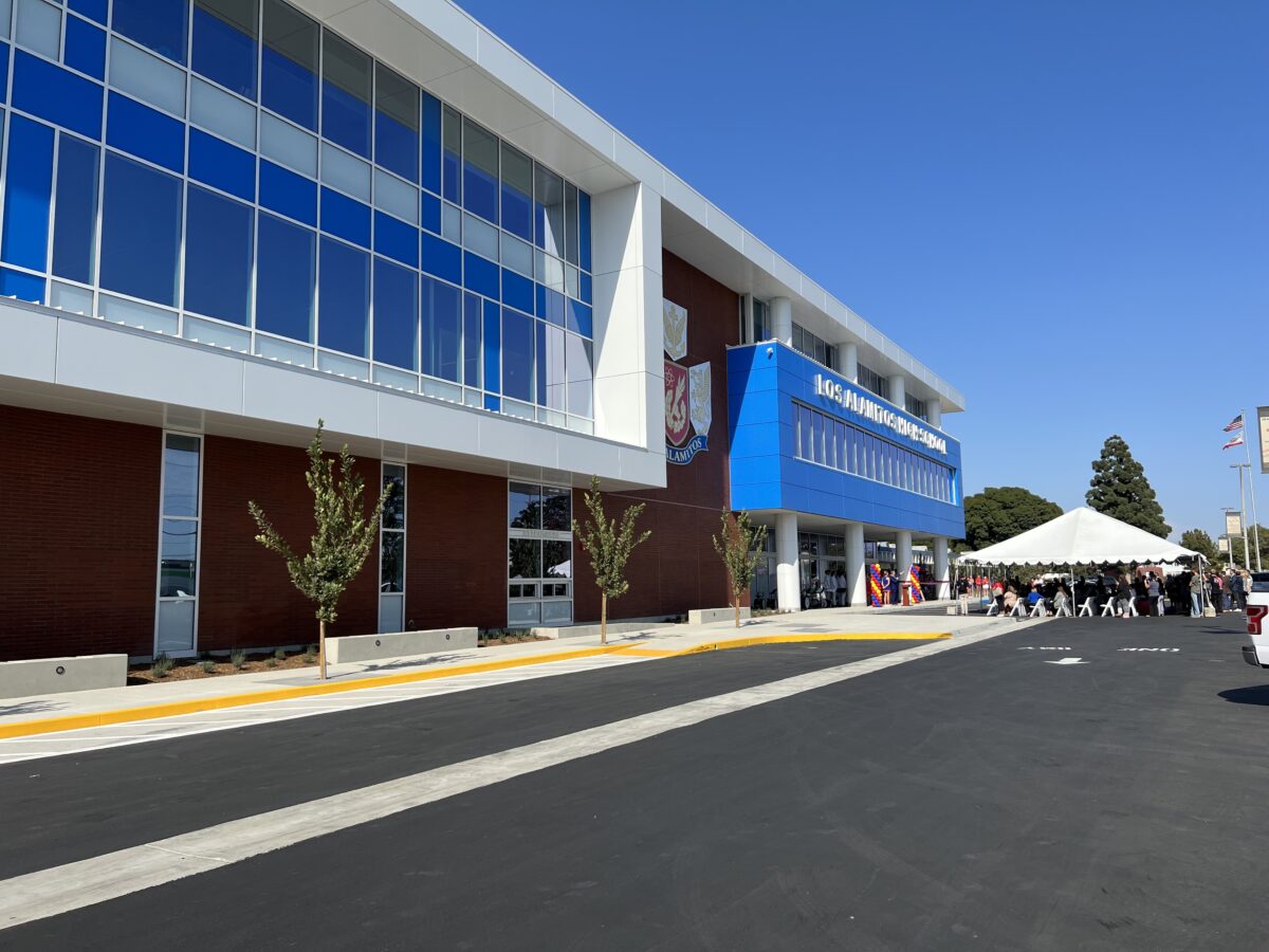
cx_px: 634
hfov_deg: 67.3
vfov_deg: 53.1
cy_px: 476
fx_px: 953
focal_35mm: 26
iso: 50
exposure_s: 1/6579
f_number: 1.5
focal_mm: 5.7
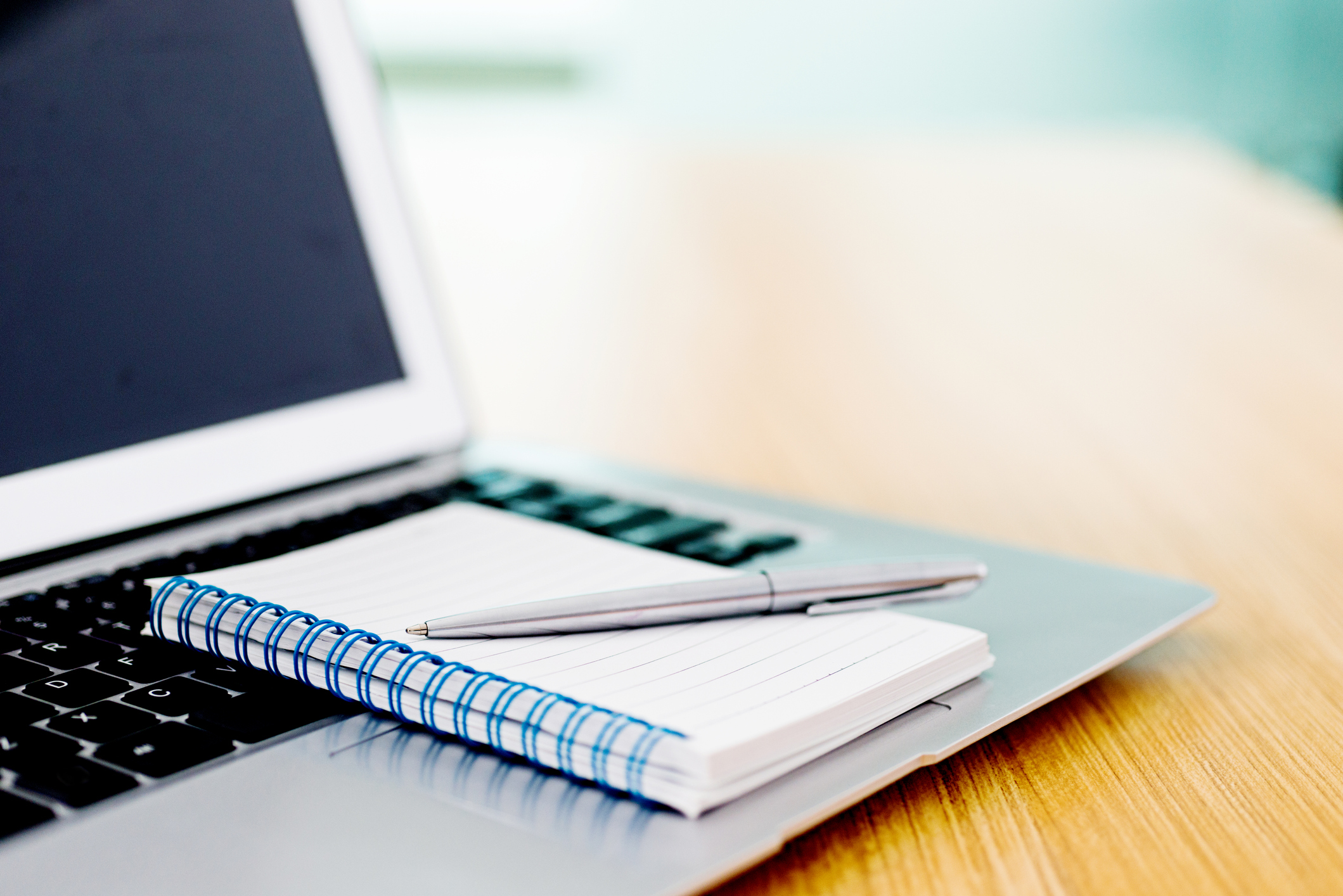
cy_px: 448
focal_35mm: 60
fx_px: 2239
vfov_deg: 22.6
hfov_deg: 33.4
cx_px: 672
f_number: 4
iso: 640
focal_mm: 60
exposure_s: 1/60
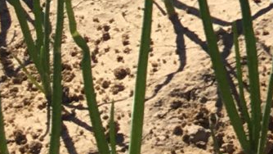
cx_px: 720
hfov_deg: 8.0
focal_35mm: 242
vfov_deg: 4.6
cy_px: -424
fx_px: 1752
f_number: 2.2
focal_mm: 4.15
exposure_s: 1/2024
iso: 25
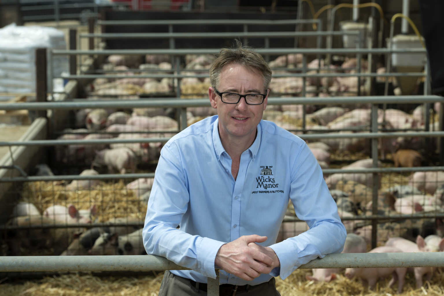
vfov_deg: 14.9
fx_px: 1135
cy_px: 148
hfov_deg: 22.1
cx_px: 222
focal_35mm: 92
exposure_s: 1/250
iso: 64
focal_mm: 92
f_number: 6.3
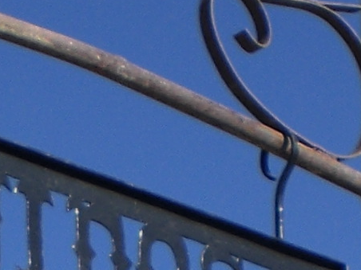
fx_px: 2691
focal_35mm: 258
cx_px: 20
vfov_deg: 5.4
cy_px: 812
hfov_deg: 7.6
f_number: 4.4
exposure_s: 1/320
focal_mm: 6.3
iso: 50
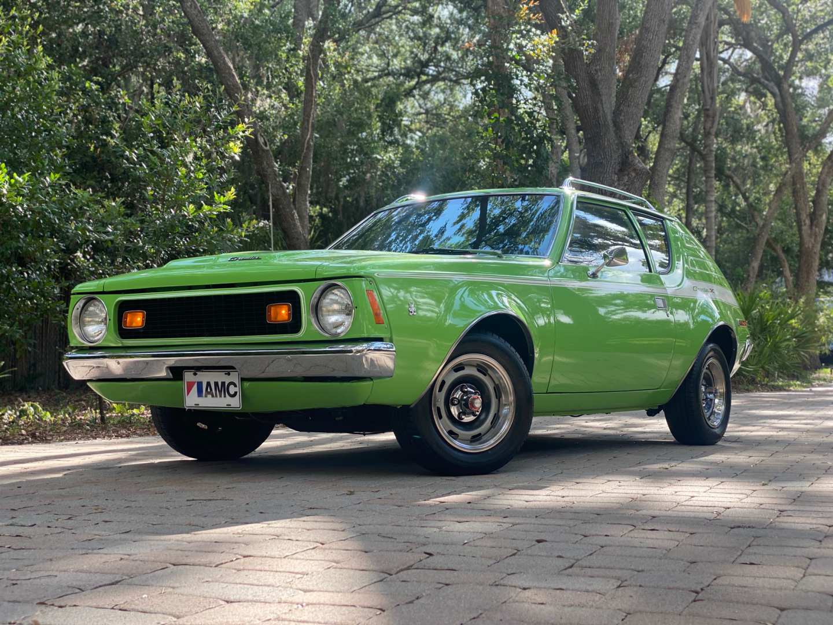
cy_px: 312
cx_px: 416
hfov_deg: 36.8
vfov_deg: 28.0
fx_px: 1251
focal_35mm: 52
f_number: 2
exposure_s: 1/187
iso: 20
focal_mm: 6
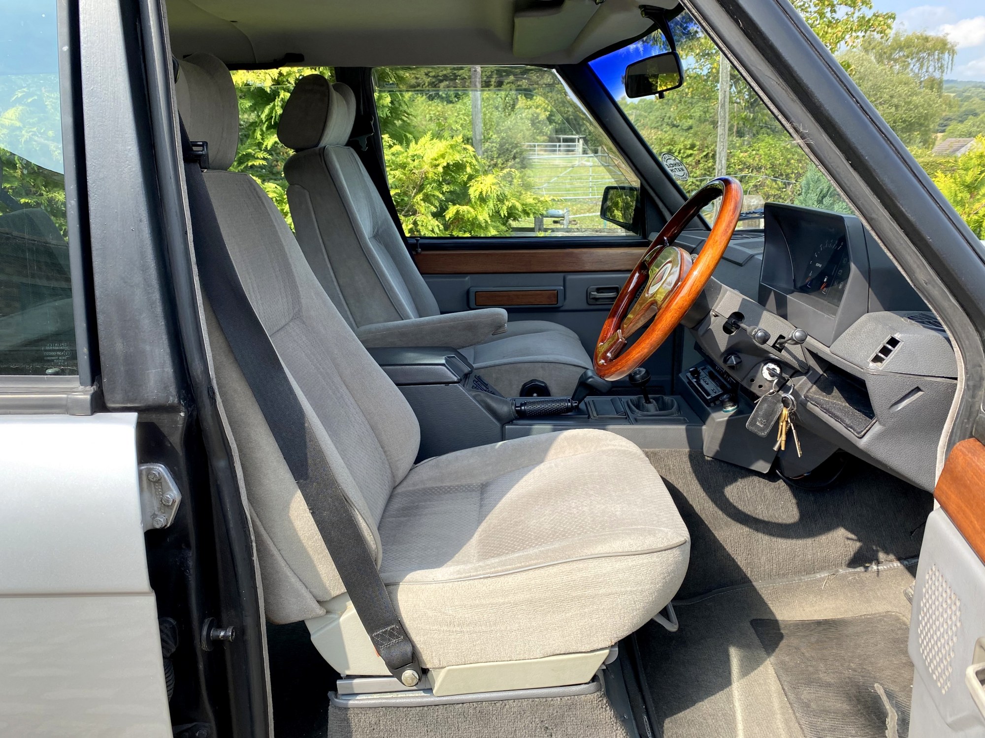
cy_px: 369
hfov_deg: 67.3
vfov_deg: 53.1
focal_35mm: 26
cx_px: 492
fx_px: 740
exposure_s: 1/772
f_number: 1.8
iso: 32
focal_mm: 4.25
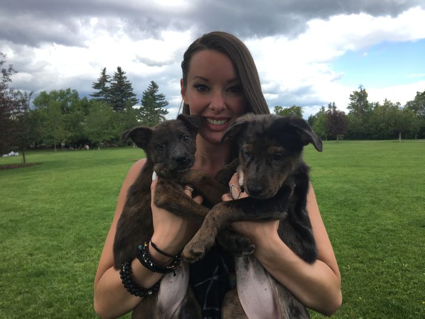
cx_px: 212
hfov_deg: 61.7
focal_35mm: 29
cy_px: 160
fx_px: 356
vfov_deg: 48.2
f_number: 2.2
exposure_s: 1/569
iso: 25
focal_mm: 4.15
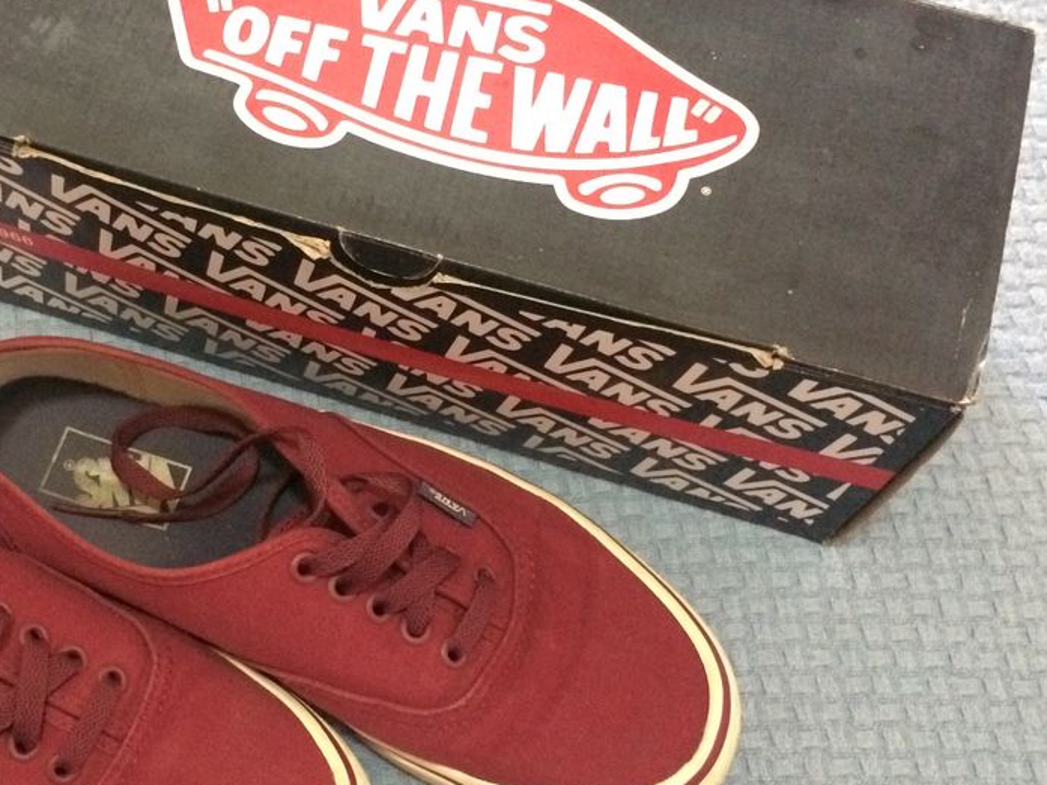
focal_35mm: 50
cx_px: 280
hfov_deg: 37.4
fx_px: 1512
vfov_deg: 29.1
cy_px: 438
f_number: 2.2
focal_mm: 4.15
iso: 500
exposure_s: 1/15
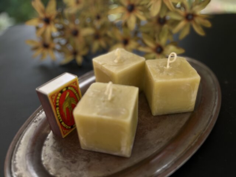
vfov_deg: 53.1
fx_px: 177
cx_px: 118
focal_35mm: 26
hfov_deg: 67.3
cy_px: 88
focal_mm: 5.7
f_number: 1.5
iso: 50
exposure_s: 1/827
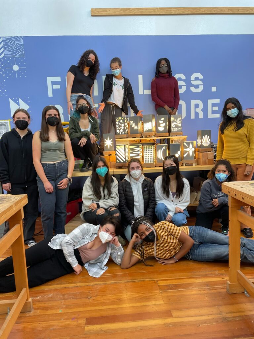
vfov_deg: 67.3
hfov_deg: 53.1
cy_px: 170
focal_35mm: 26
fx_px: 254
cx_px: 127
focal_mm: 4.2
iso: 64
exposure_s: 1/60
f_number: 1.6
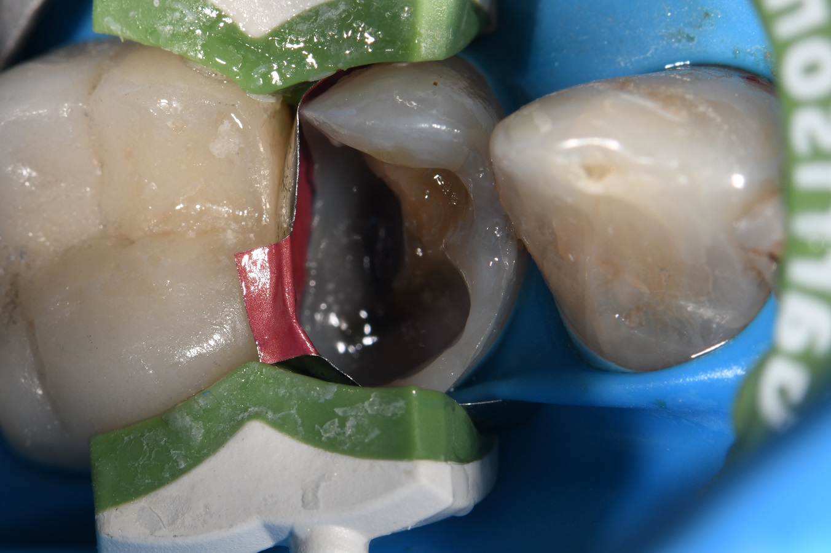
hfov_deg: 13.1
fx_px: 3622
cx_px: 416
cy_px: 276
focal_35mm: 157
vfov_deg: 8.7
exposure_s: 1/200
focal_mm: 105
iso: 200
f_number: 32
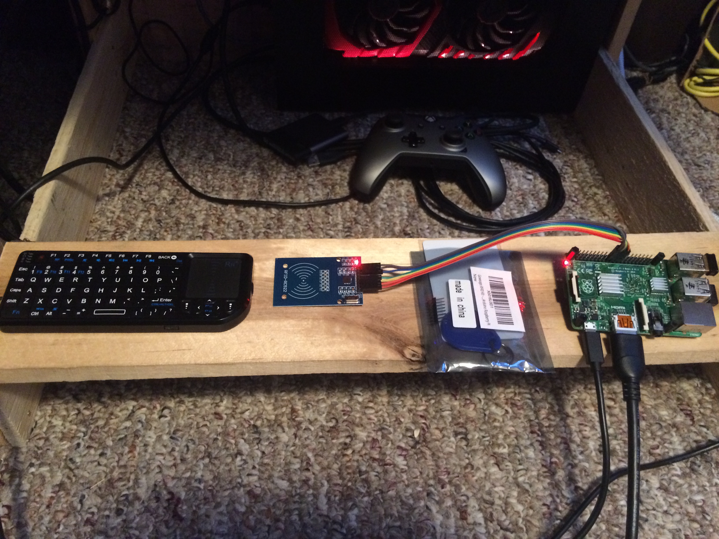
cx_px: 360
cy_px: 270
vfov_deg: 48.2
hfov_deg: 61.7
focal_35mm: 29
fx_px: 602
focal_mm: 4.15
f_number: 2.2
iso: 320
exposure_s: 1/15
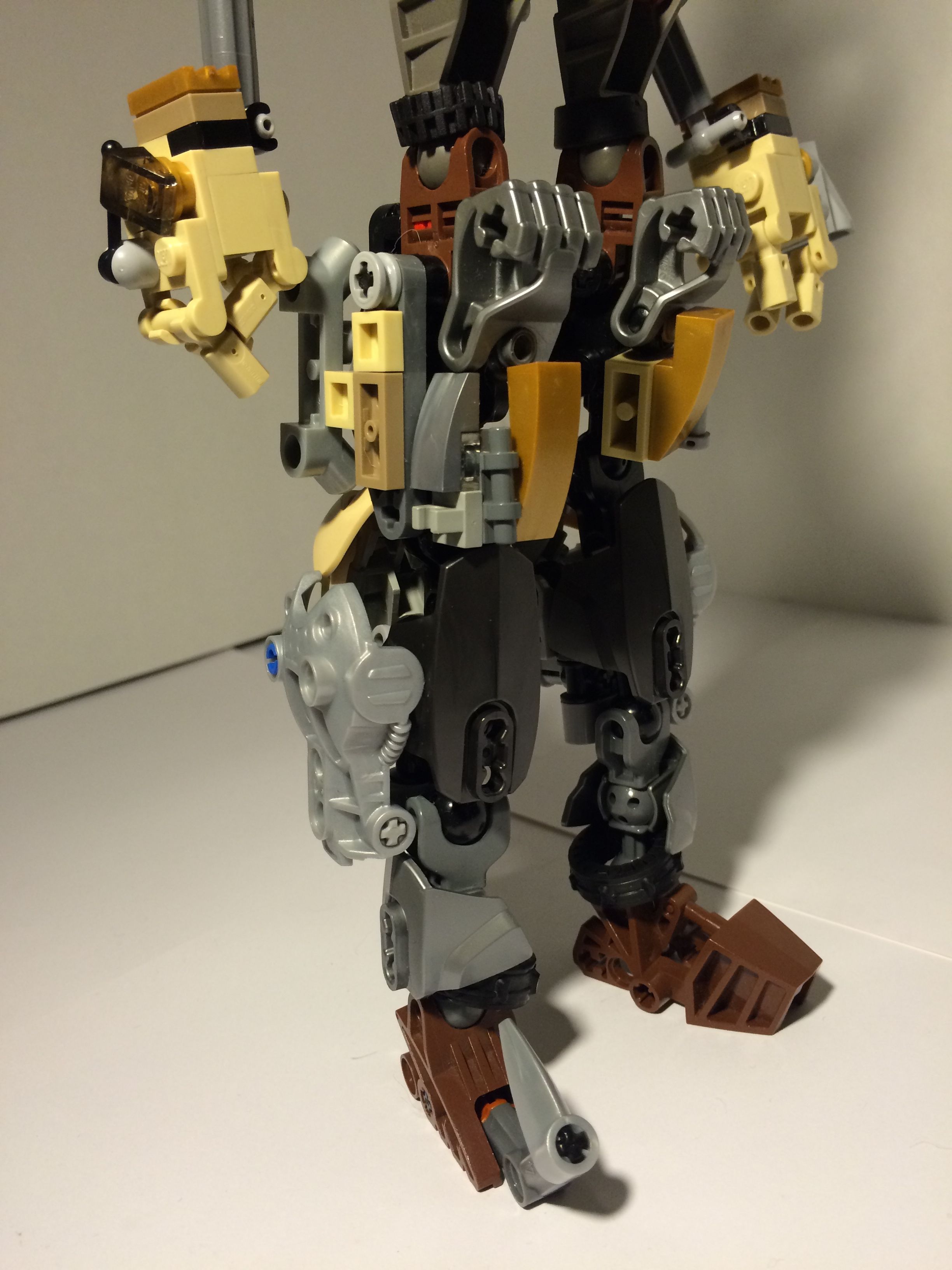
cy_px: 635
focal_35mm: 29
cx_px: 476
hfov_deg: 48.2
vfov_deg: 61.7
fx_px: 1063
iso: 64
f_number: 2.2
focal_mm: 4.15
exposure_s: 1/30
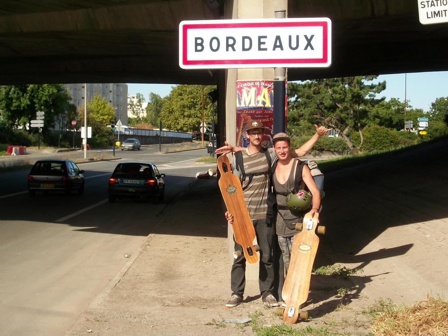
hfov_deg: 28.6
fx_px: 880
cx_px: 224
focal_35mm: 68
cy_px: 168
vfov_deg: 21.6
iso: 80
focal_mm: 12.1
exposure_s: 1/500
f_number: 4.5
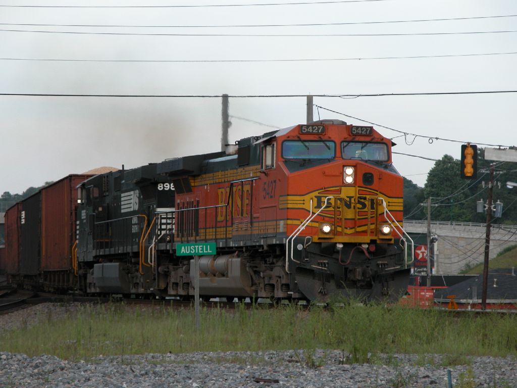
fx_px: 3331
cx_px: 258
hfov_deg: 8.9
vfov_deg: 6.7
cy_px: 194
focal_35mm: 223
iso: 100
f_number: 5.2
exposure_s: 1/172
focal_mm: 56.7
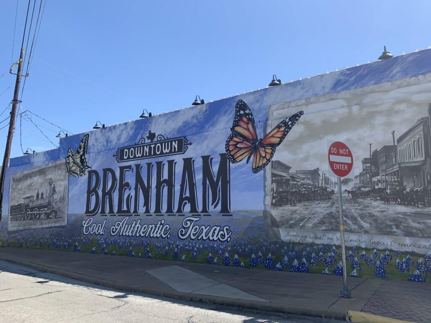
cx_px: 216
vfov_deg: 53.1
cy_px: 162
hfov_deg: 67.3
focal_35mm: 26
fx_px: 324
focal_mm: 4.25
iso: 25
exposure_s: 1/1689
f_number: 1.8
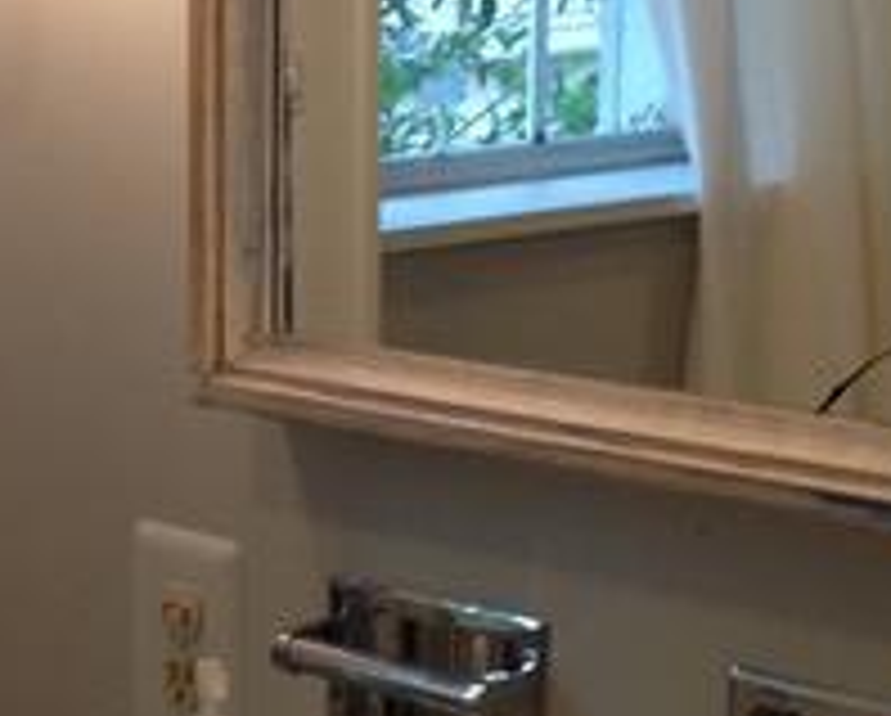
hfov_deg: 14.3
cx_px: -61
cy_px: 788
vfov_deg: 11.5
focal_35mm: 132
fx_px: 3486
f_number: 2.4
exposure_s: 1/20
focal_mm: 4.28
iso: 50
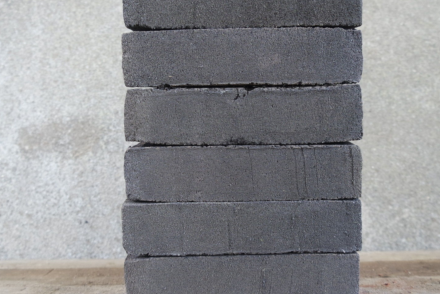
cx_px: 237
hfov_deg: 42.7
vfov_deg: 29.2
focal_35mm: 46
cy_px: 138
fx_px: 562
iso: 200
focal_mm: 19
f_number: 3.5
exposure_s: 1/80
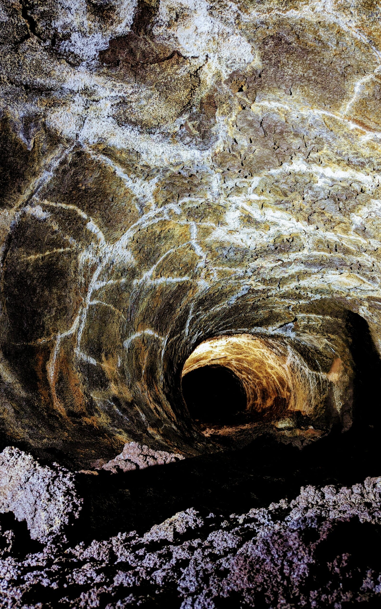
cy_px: 307
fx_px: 482
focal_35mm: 29
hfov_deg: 43.1
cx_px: 215
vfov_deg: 64.6
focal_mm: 4.38
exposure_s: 1/2.86
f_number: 1.73
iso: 56
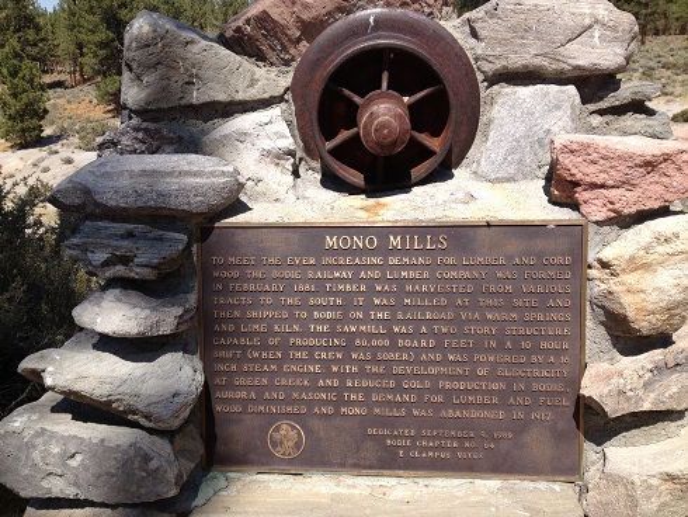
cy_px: 258
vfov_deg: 40.7
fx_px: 696
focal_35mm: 35
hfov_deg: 52.6
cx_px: 344
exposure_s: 1/1534
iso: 50
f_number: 2.4
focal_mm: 4.28
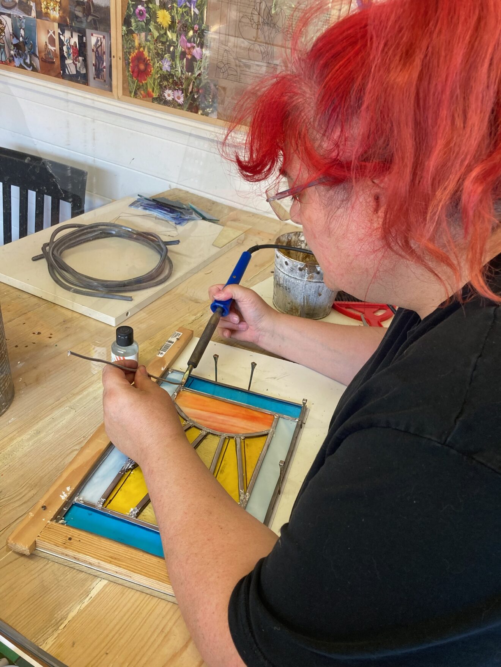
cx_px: 250
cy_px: 334
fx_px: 540
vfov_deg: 63.4
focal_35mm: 28
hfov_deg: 49.7
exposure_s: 1/50
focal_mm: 3.99
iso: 64
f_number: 1.8
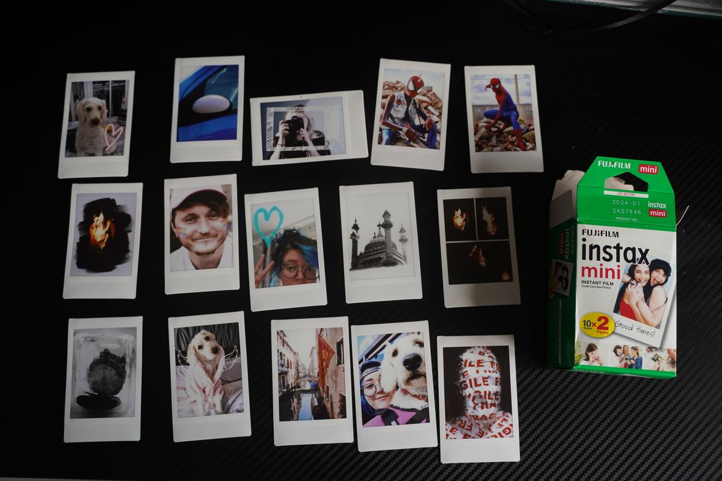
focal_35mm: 29
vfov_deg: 45.0
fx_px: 582
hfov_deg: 63.7
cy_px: 240
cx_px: 361
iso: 400
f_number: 4.5
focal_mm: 29
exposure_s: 1/125
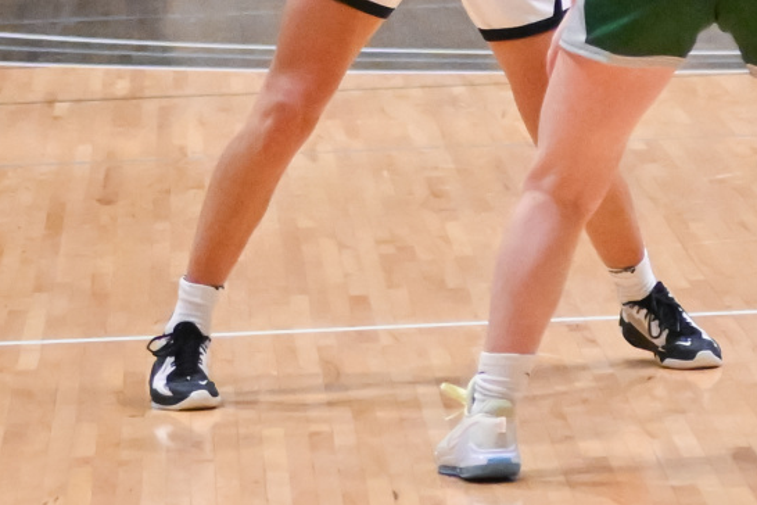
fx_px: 4731
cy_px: -74
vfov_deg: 6.1
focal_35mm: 225
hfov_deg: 9.1
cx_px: 617
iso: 3200
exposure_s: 1/800
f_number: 2.8
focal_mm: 60
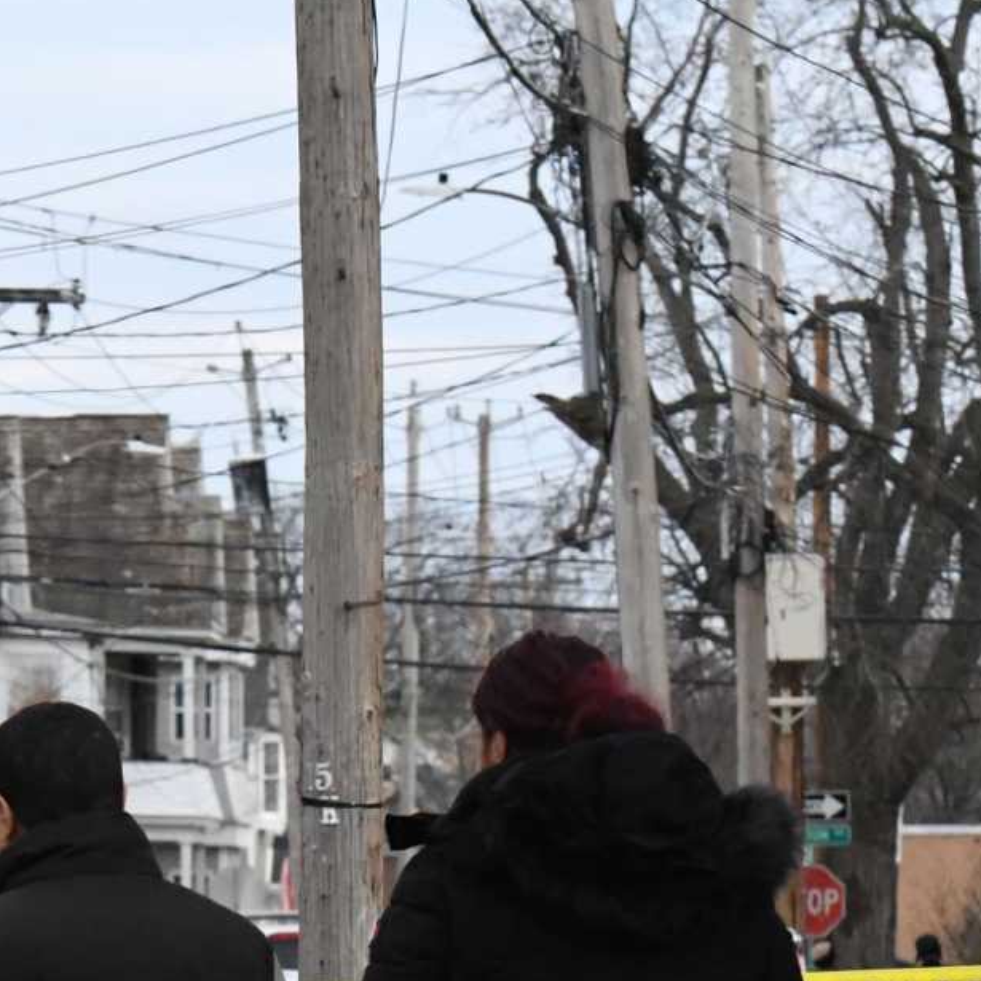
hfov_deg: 4.2
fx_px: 13338
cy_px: 1079
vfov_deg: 4.2
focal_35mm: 416
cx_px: -29
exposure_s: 1/2500
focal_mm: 98
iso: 5000
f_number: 8
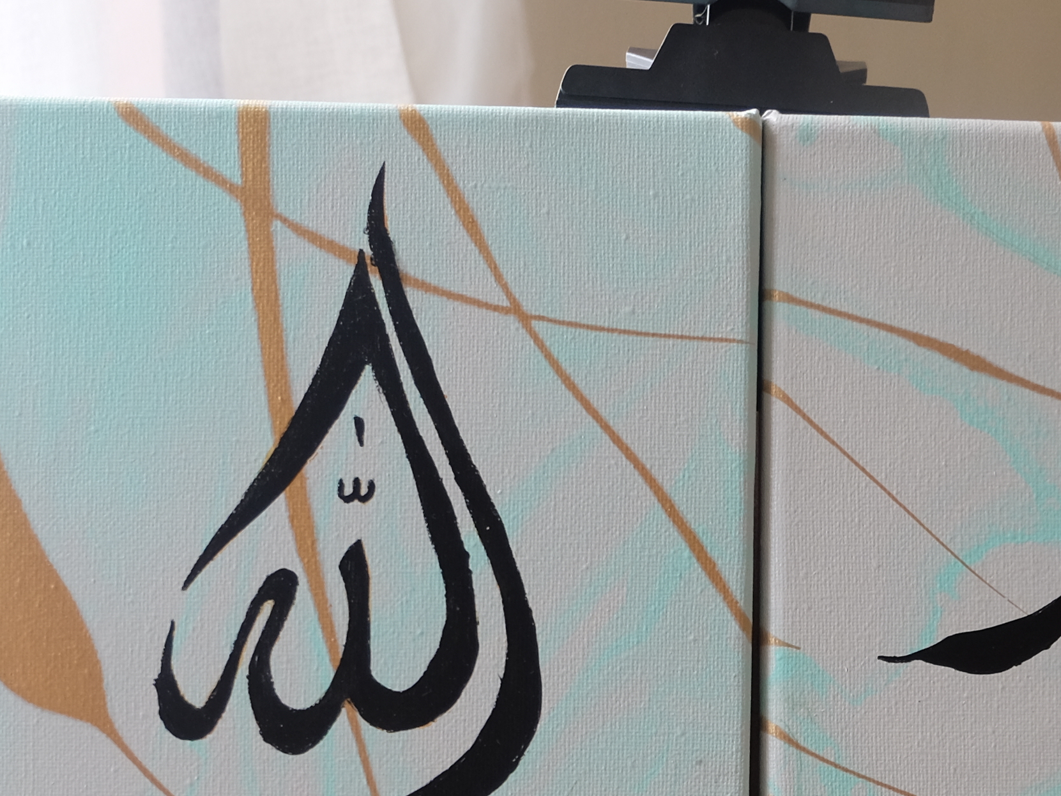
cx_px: 734
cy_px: 905
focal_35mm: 68
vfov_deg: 20.5
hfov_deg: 28.3
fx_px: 2084
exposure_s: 1/120
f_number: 3.5
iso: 400
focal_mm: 16
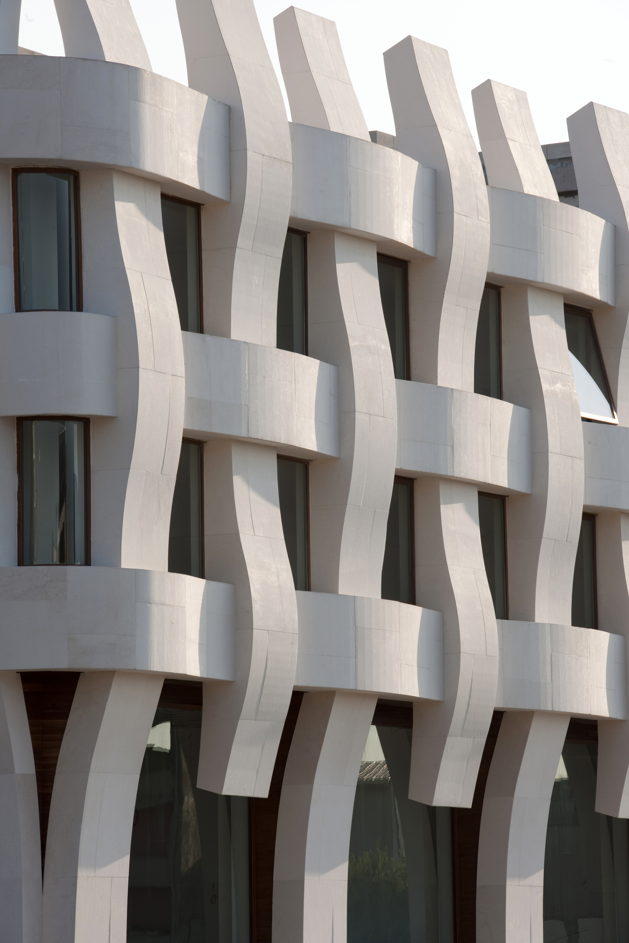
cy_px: 472
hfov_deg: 7.4
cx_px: 314
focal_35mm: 185
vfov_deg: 11.1
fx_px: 4848
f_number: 16
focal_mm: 185
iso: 100
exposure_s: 1/50
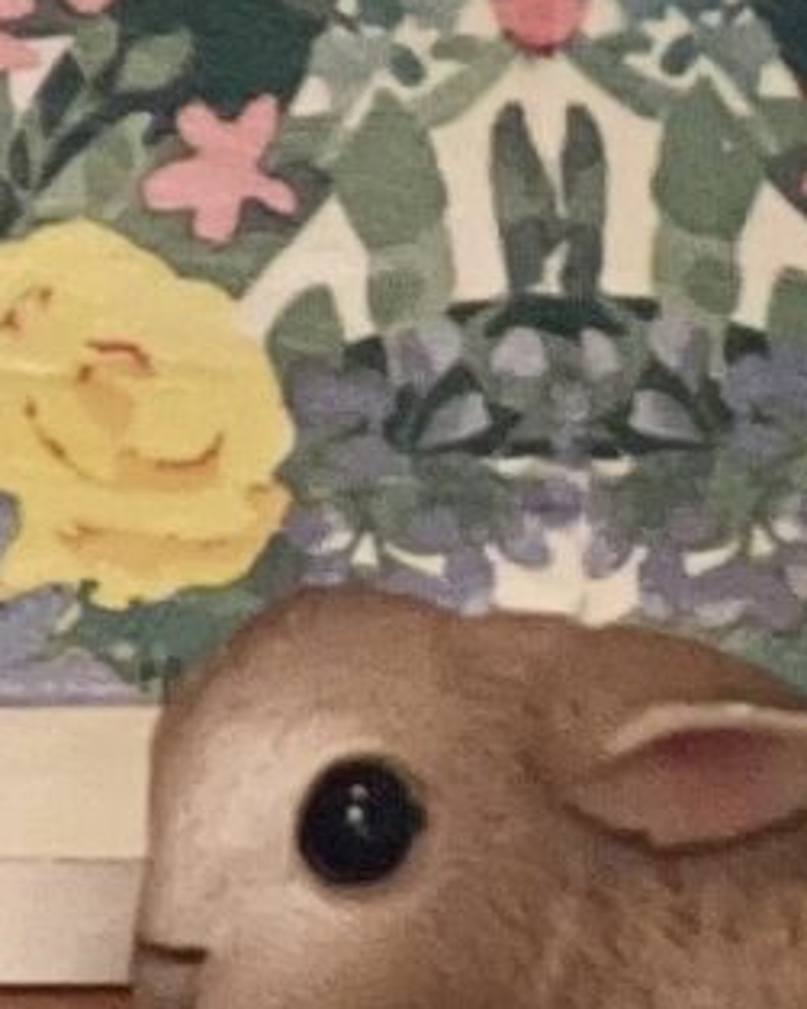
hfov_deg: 3.7
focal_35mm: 414
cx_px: 77
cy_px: -1632
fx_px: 12366
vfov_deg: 4.5
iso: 100
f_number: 2
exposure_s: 1/120
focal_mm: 6
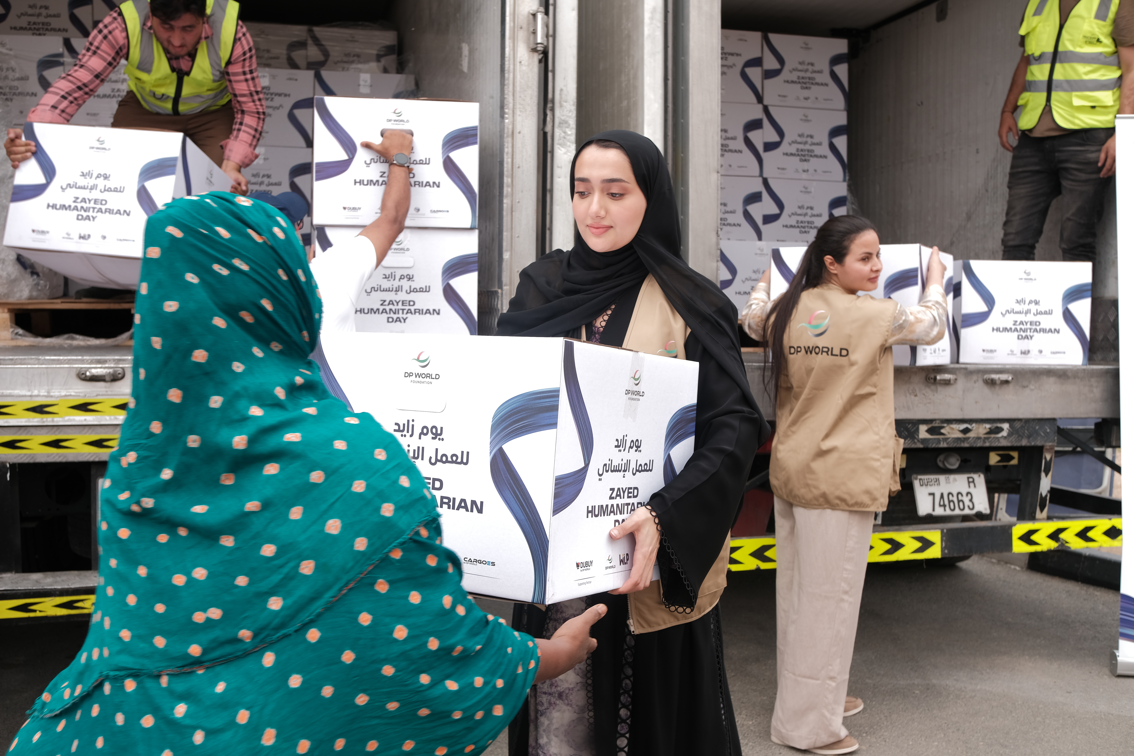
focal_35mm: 35
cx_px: 567
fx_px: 1102
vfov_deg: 37.9
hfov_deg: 54.4
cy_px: 378
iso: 100
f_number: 5
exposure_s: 1/200
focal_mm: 23
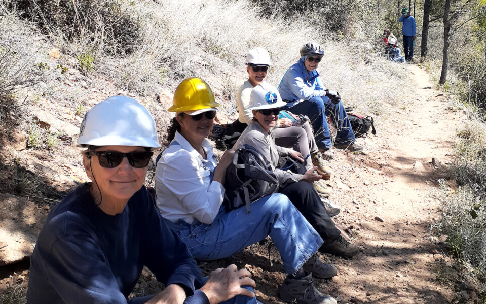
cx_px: 240
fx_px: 516
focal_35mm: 39
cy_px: 141
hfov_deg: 50.4
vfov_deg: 32.7
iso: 40
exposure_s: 1/784
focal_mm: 3.6
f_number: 1.9
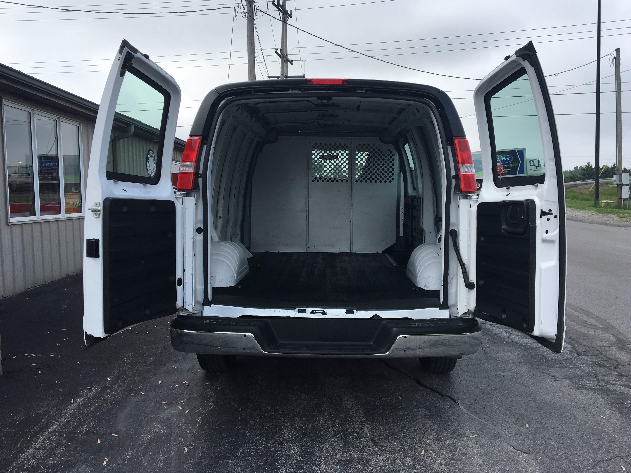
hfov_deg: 60.0
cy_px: 235
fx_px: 547
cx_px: 321
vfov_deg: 46.8
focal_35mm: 30
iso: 25
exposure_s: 1/894
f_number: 2.2
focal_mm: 4.15
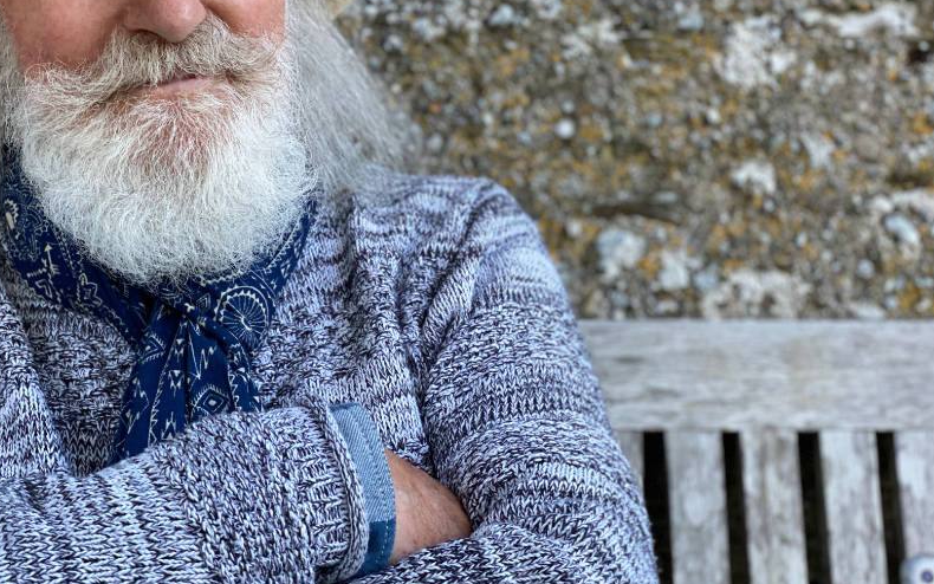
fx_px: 1833
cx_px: 332
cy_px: 197
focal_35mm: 72
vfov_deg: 18.1
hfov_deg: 28.4
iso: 100
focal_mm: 6
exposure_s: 1/122
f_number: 2
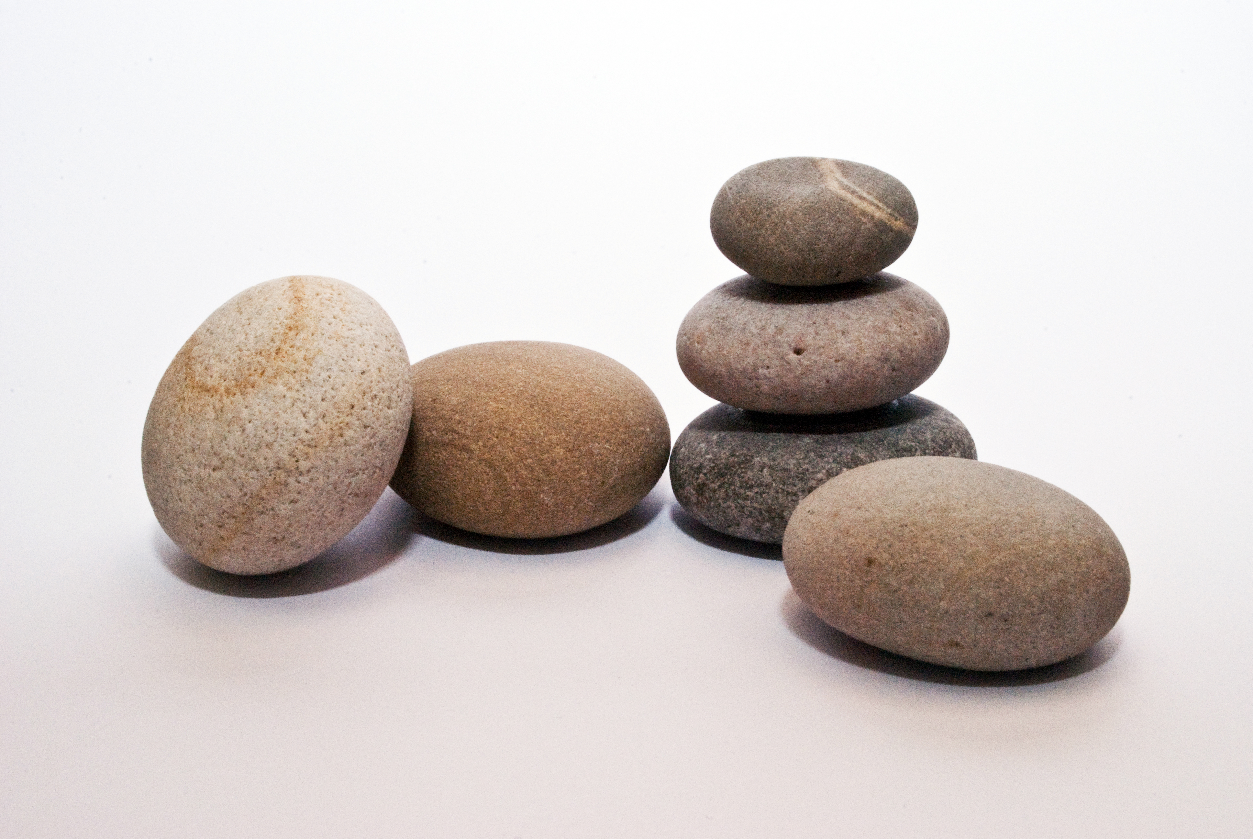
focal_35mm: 45
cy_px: 420
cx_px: 626
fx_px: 1568
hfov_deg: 43.6
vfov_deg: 29.9
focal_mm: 30
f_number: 29
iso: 400
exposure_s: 1/15
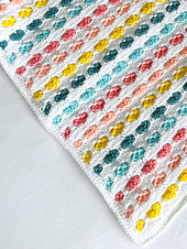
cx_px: 147
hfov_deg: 27.1
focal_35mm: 53
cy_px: 53
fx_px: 381
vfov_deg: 35.1
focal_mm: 6.86
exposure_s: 1/467
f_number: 1.78
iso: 80
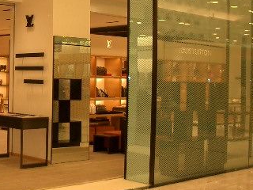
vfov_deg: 21.0
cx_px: 35
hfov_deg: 27.0
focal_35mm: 70
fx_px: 512
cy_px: 72
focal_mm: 5.8
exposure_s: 1/50
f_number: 2.6
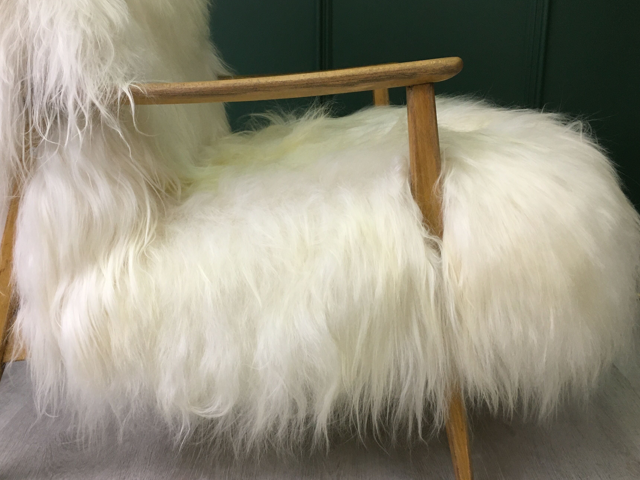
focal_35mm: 34
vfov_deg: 41.8
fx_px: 629
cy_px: 253
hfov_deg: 53.9
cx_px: 286
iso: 125
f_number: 2.2
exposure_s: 1/33
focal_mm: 4.15
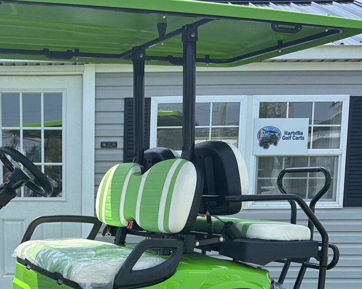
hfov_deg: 32.6
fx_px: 600
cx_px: 68
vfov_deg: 25.9
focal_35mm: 56
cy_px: 278
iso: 80
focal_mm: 6.86
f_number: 1.78
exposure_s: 1/2070
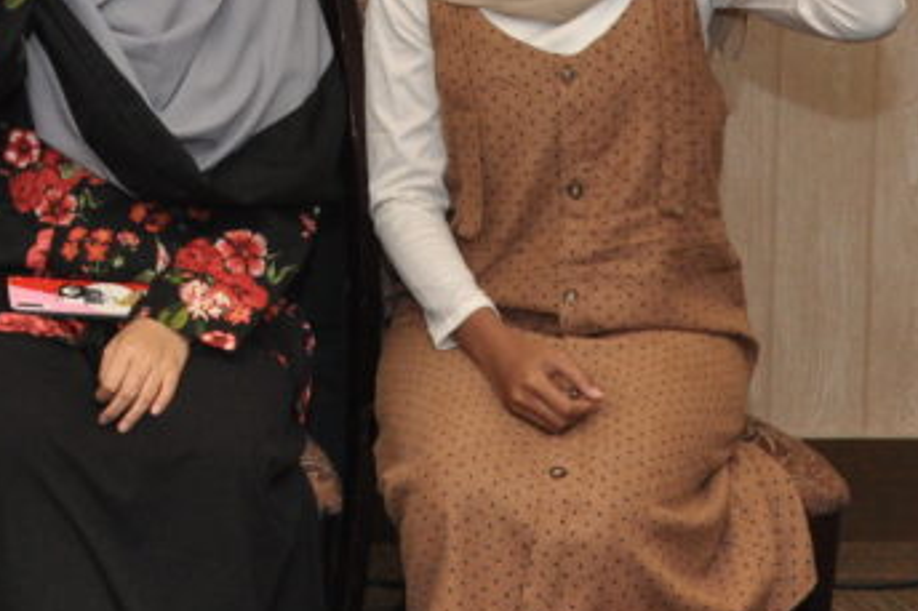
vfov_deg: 11.6
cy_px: -131
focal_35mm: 116
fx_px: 2956
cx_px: -149
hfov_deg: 17.0
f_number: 5.6
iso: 1000
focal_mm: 26
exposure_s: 1/80
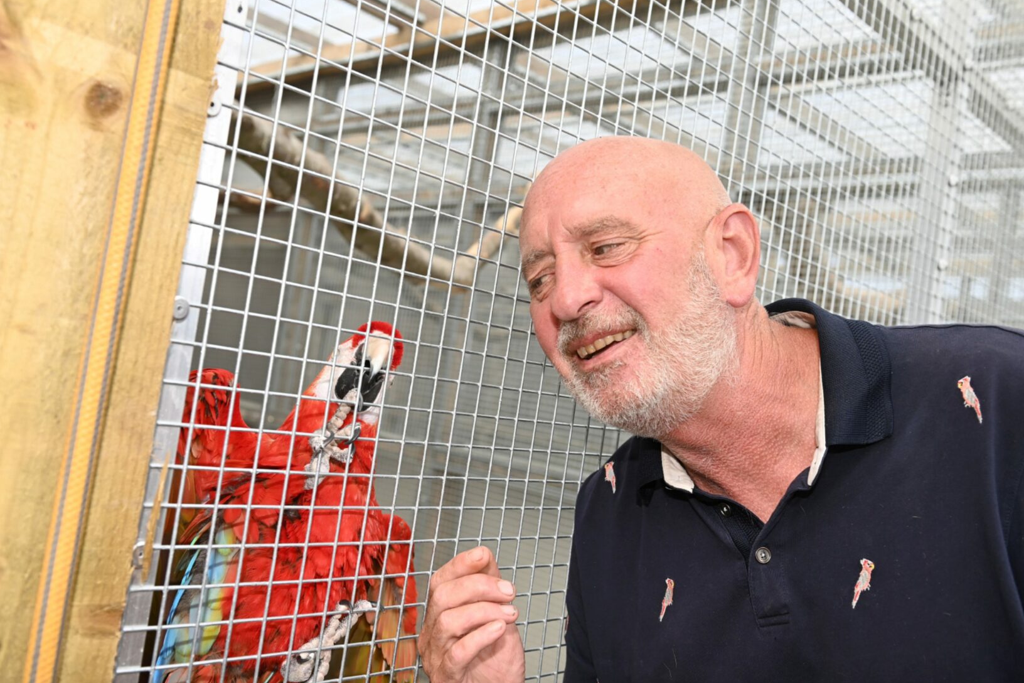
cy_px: 348
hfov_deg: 53.1
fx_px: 1024
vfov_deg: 36.9
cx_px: 512
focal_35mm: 36
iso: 500
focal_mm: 34
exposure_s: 1/800
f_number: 5.6
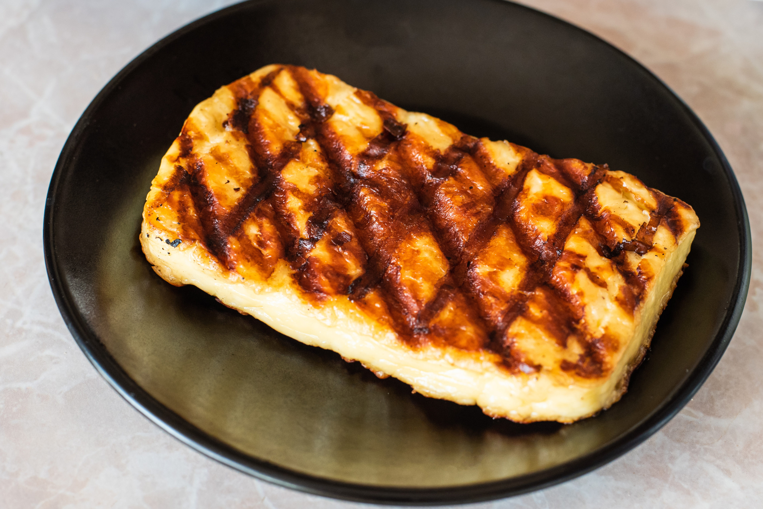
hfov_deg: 39.6
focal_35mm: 50
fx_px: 1060
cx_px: 382
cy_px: 254
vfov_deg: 27.0
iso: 1000
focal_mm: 50
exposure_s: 1/125
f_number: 5
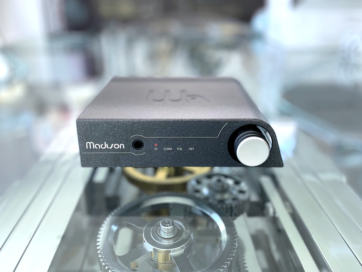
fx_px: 272
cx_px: 181
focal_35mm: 26
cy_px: 136
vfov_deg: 53.1
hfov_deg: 67.3
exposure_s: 1/168
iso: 40
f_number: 1.6
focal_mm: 4.2
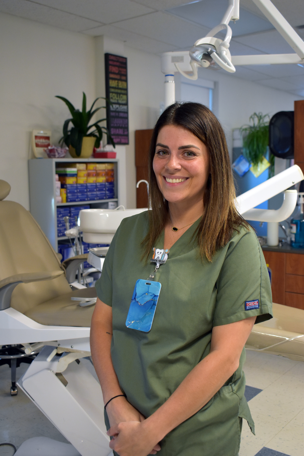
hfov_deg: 34.2
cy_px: 228
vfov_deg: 49.6
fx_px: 494
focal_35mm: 39
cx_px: 152
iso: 1100
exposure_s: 1/60
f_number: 4
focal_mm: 26
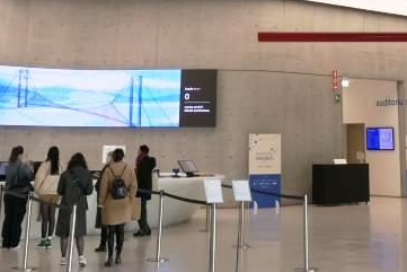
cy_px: -95
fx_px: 769
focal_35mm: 68
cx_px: 295
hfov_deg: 29.3
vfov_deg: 18.4
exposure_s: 1/100
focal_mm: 8.8
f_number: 3.3
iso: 200
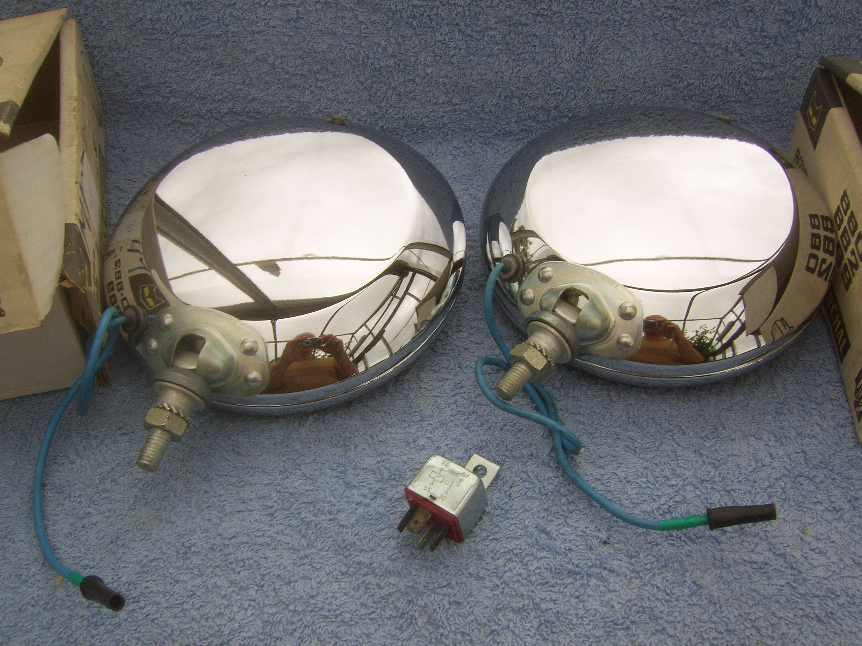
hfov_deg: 49.0
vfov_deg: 37.7
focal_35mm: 38
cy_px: 323
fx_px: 946
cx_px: 431
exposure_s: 1/100
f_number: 6.4
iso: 50
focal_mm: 7.8
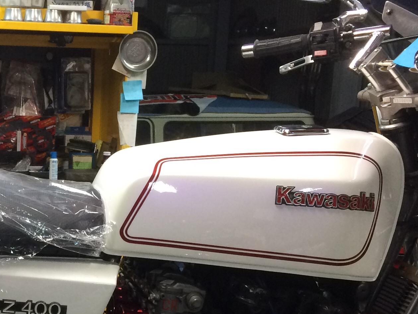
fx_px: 906
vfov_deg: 19.2
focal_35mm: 75
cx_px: 59
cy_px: 294
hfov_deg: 25.3
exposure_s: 1/30
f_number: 2.2
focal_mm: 4.15
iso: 125
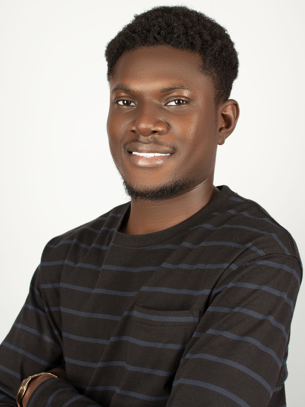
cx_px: 151
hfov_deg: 25.7
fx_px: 670
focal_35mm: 57
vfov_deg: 33.7
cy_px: 180
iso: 100
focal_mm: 35
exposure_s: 1/100
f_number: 3.5
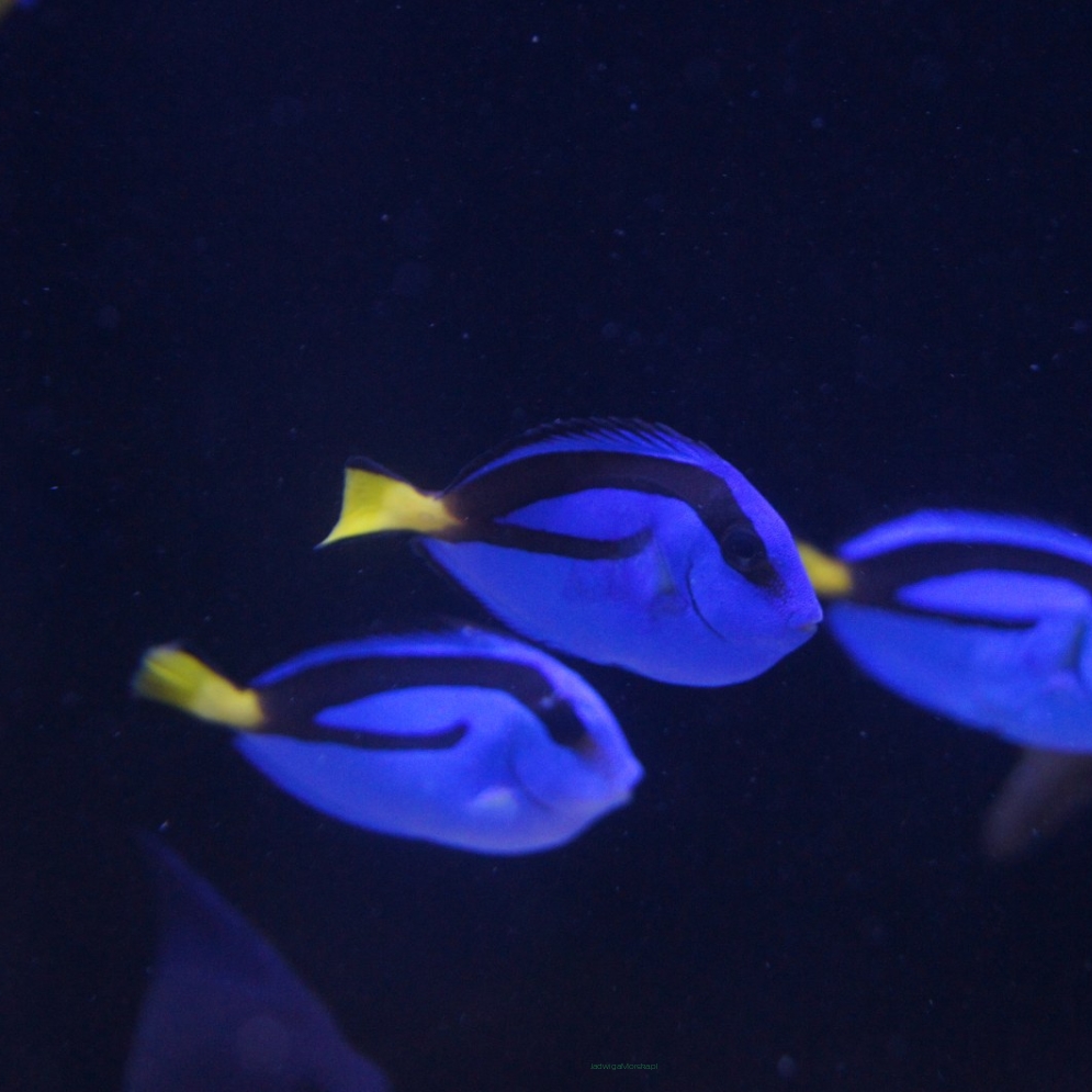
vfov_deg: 16.5
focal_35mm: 106
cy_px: 545
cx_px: 626
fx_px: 3770
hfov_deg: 16.5
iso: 1600
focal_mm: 55
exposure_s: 1/200
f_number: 5.6
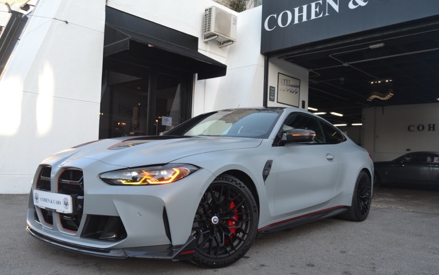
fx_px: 371
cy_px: 146
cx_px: 221
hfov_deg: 61.2
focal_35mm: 31
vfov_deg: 40.6
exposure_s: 1/125
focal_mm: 20
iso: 400
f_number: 5.6
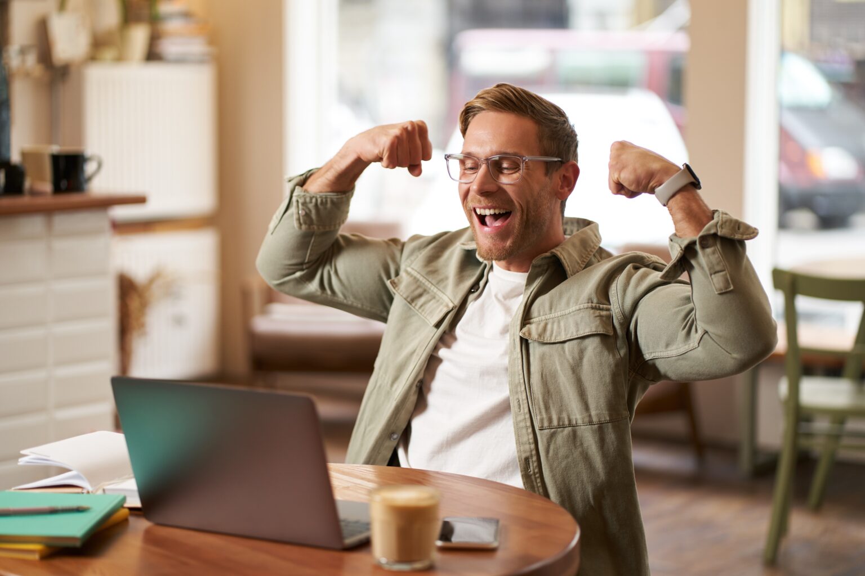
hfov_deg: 23.9
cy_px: 288
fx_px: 2042
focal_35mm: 85
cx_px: 432
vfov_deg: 16.1
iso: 250
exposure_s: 1/125
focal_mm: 85
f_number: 2
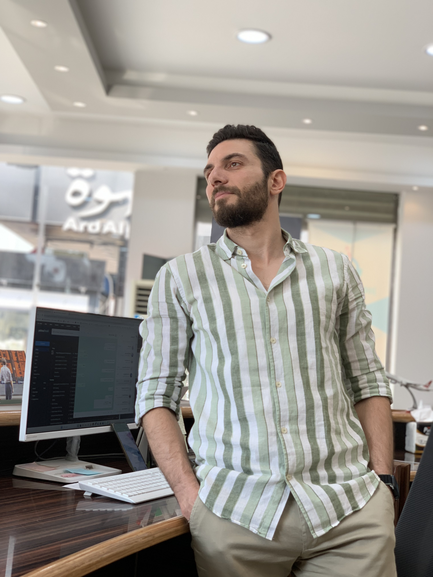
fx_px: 867
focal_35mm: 52
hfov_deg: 28.0
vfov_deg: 36.8
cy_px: 288
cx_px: 216
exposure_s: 1/122
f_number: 2.4
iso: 32
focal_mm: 6
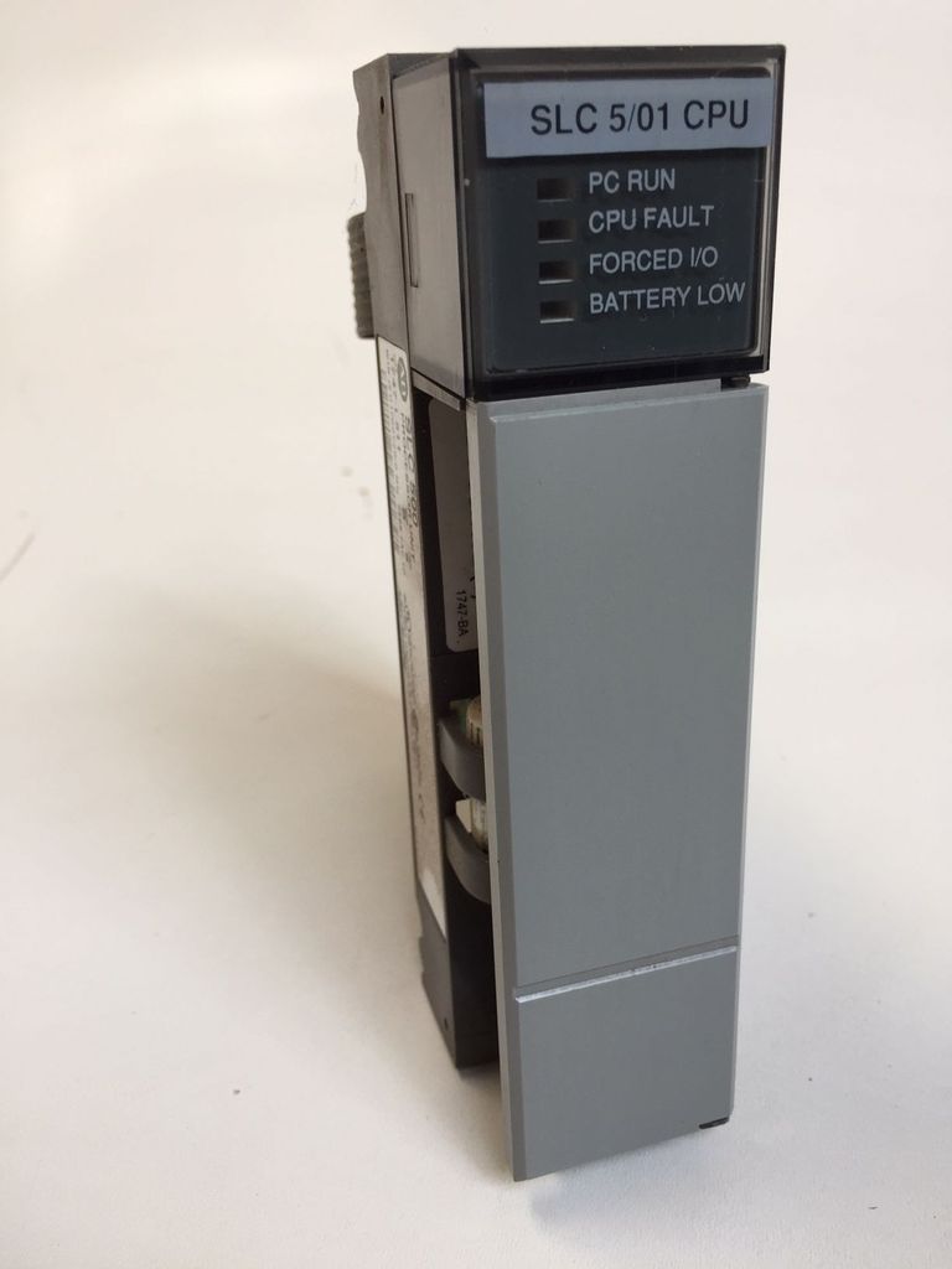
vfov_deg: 61.7
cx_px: 476
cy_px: 634
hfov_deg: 48.2
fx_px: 1063
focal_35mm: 29
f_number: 2.2
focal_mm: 4.15
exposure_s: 1/50
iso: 32
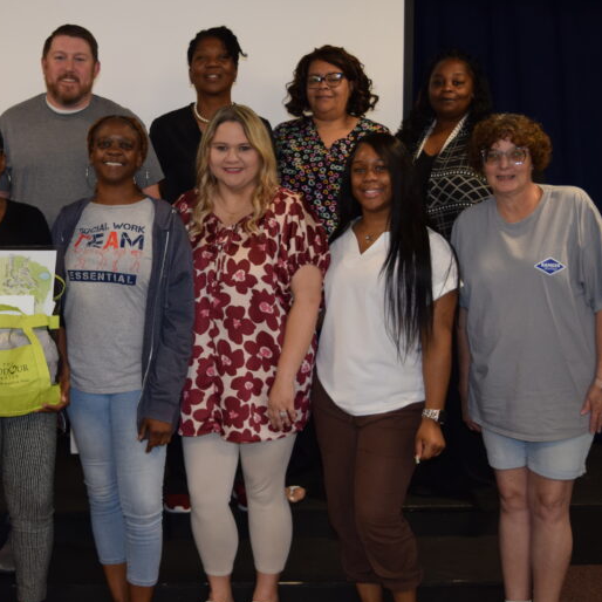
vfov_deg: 28.2
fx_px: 1200
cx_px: 159
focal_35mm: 61
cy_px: 304
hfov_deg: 27.8
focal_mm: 24
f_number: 4
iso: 900
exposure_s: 1/60
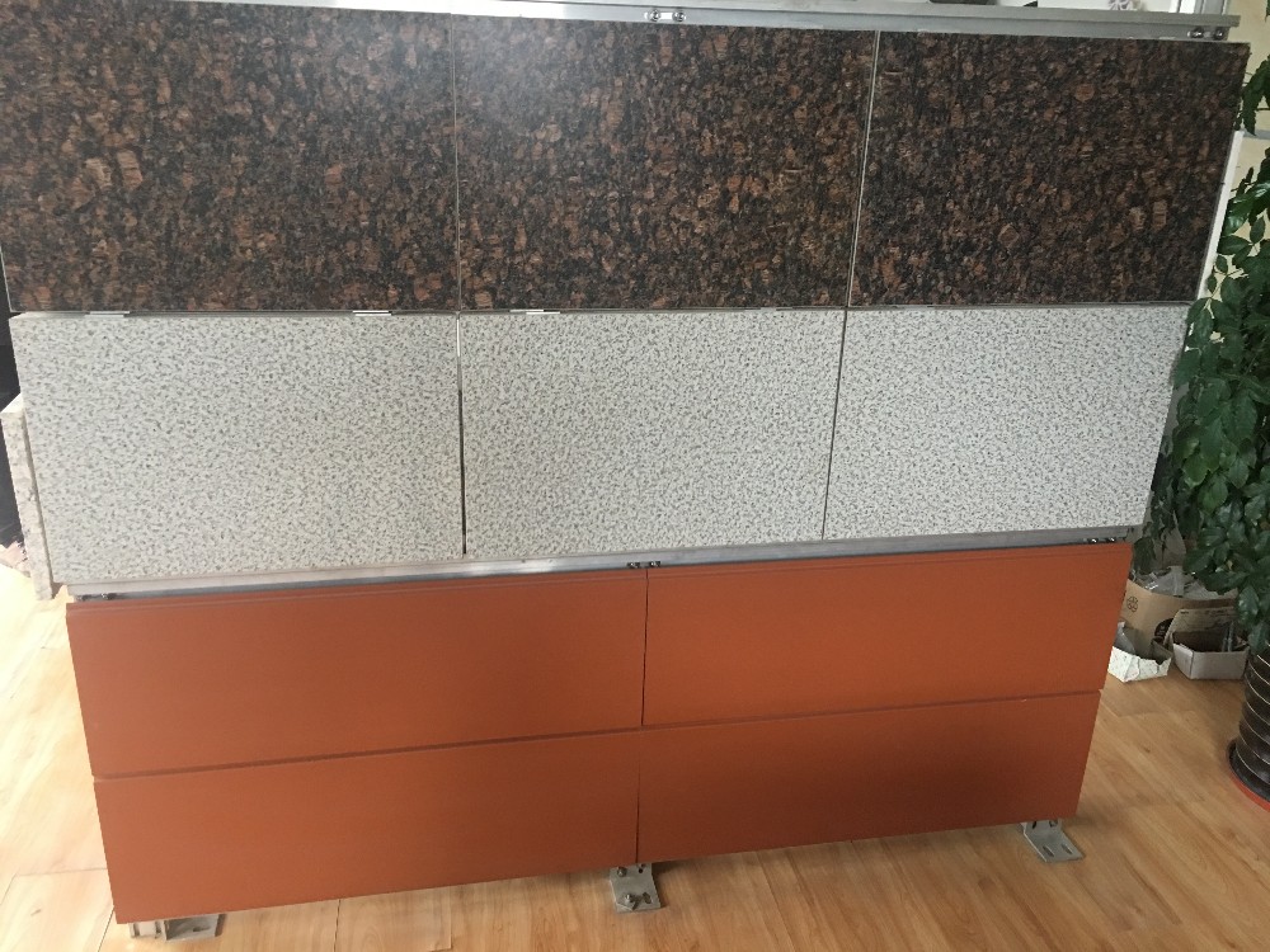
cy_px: 476
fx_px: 1064
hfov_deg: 61.7
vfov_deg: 48.2
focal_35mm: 29
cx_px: 635
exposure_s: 1/17
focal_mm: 4.15
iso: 100
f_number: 2.2
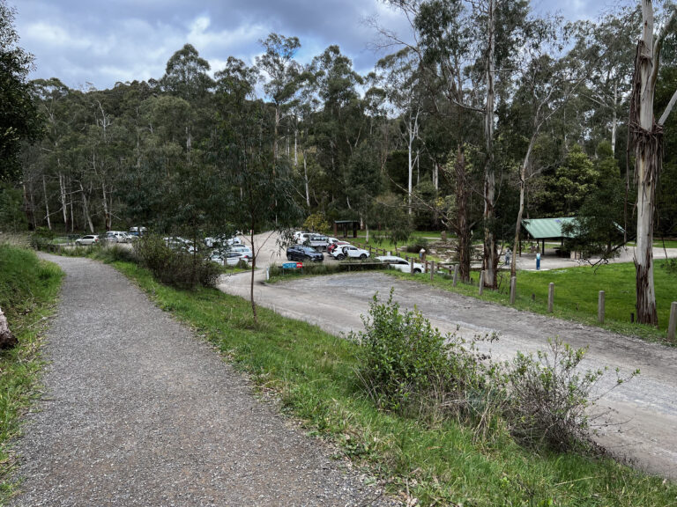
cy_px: 254
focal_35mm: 26
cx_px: 338
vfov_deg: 53.1
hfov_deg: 67.3
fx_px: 508
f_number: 1.5
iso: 50
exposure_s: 1/833
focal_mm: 5.7
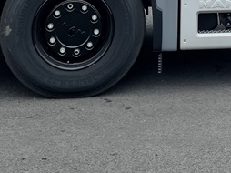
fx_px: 700
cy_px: -143
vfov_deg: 12.7
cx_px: 206
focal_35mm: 105
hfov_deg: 18.4
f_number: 1.6
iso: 32
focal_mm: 4.2
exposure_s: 1/1247
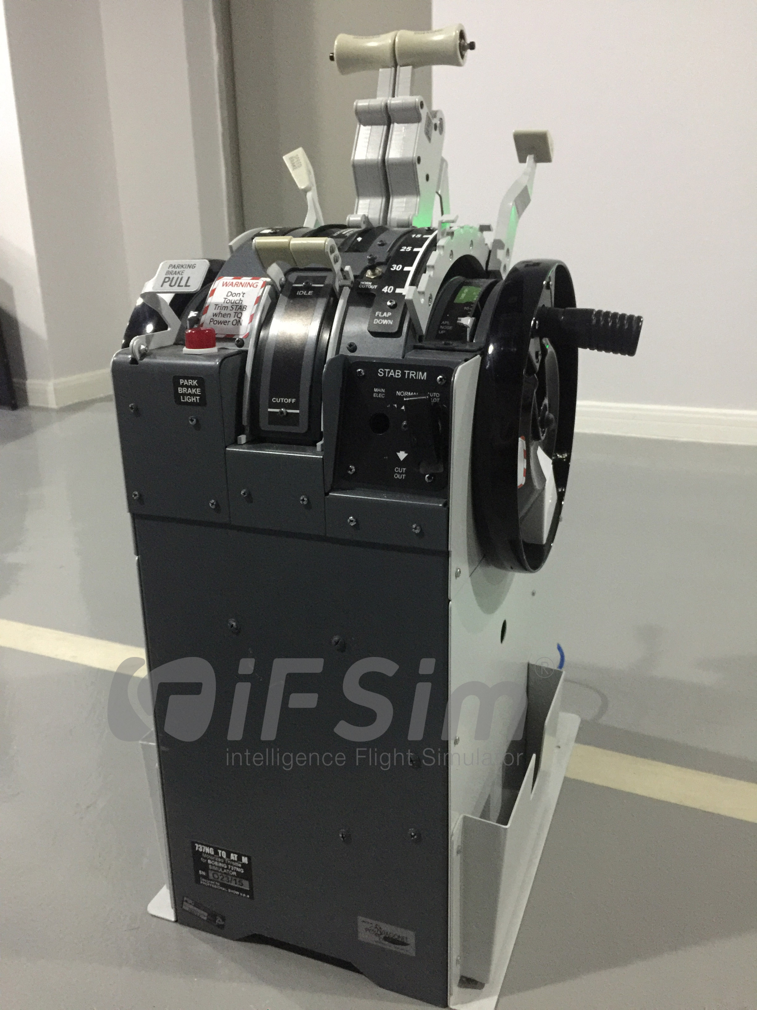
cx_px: 378
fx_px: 846
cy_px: 505
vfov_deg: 61.7
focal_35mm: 29
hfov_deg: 48.2
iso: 200
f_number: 2.2
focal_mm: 4.15
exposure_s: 1/8
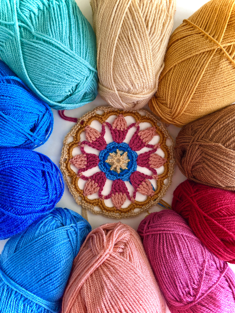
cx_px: 118
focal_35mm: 26
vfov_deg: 67.3
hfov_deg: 53.1
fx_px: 235
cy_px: 156
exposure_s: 1/121
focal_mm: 5.7
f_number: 1.5
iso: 80
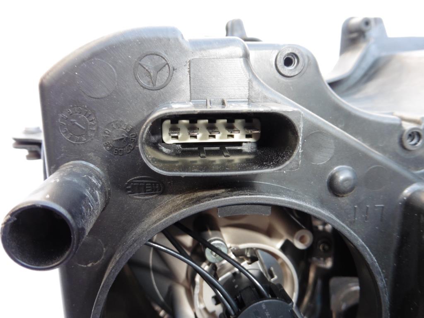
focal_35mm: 27
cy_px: 159
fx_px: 331
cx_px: 212
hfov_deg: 65.3
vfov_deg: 51.4
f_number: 4
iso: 160
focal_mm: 4.8
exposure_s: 1/60
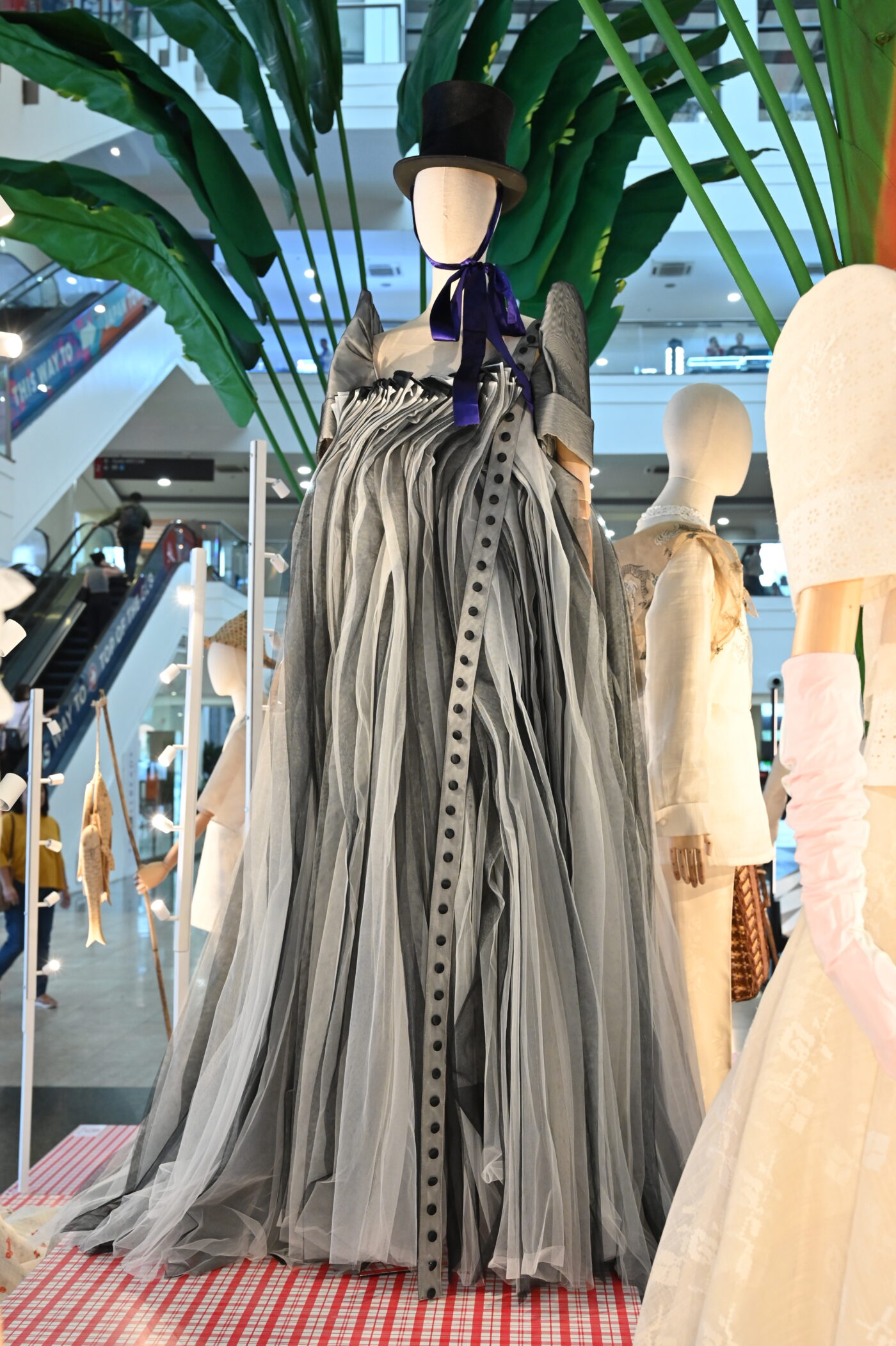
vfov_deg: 51.9
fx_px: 1383
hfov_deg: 35.9
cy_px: 673
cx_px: 448
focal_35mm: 37
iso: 2000
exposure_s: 1/100
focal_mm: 37
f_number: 5.6
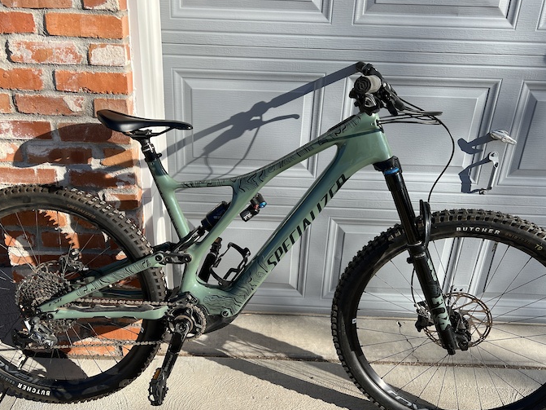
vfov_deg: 45.4
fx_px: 489
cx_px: 251
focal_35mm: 31
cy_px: 214
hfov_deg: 58.3
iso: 50
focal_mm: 5.7
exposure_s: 1/2165
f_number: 1.5
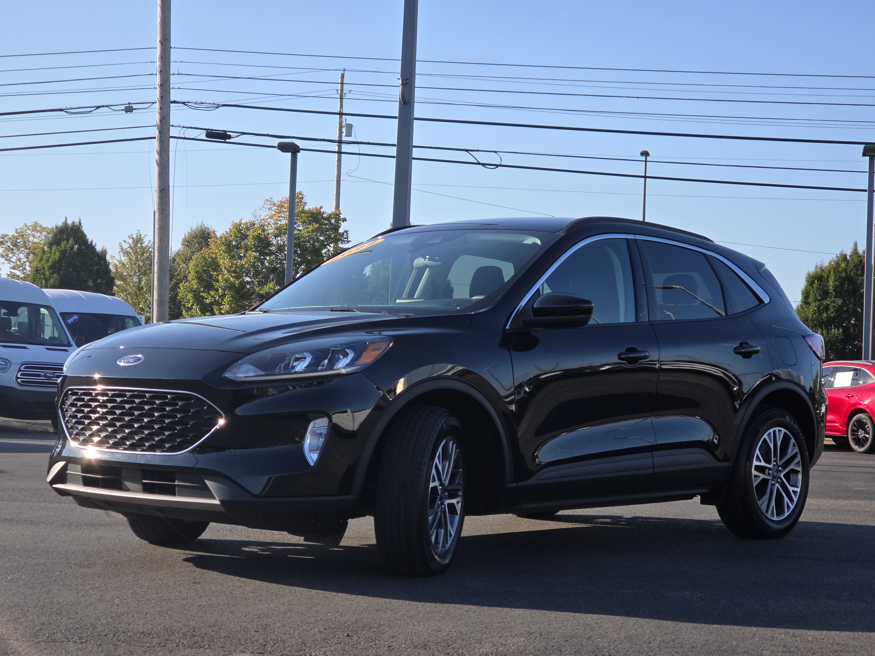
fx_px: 1744
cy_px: 328
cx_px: 438
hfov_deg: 28.2
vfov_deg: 21.3
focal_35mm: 69
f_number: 2.4
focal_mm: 7
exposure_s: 1/843
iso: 25
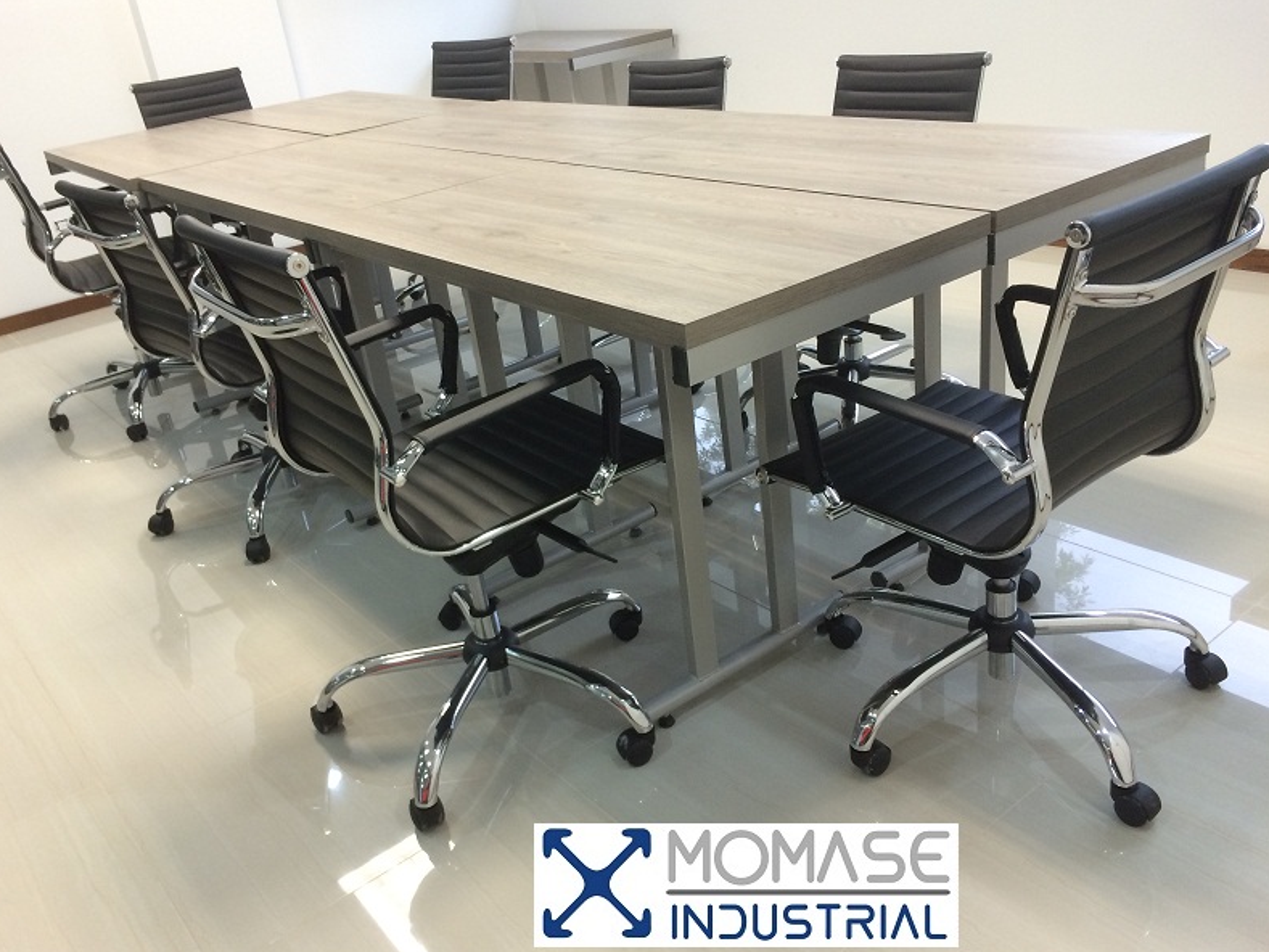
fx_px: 1100
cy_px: 482
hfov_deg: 60.0
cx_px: 622
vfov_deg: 46.8
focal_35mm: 30
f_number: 2.2
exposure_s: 1/30
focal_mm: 4.15
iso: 100
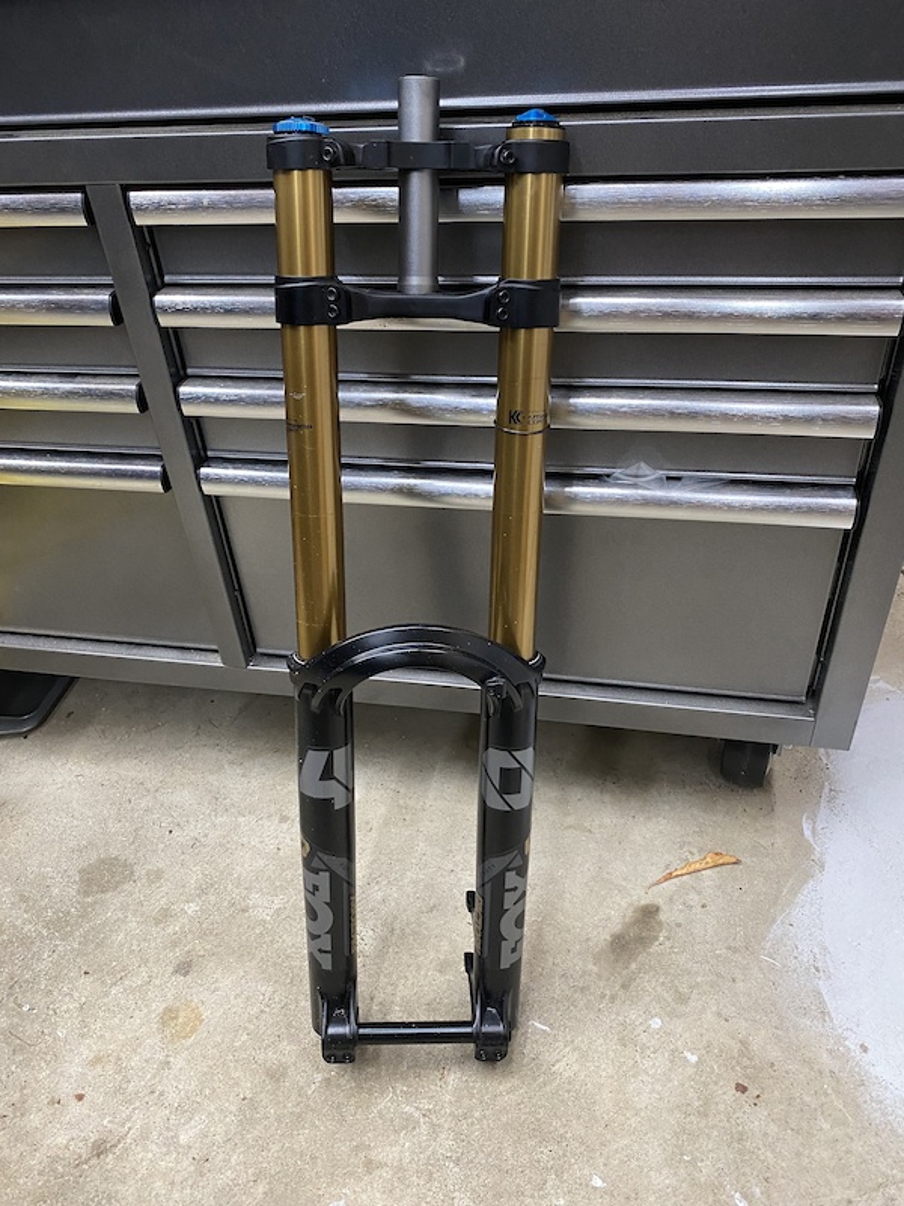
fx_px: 905
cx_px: 452
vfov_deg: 67.3
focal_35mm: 26
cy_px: 603
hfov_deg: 53.1
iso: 320
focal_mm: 4.25
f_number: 1.8
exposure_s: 1/60
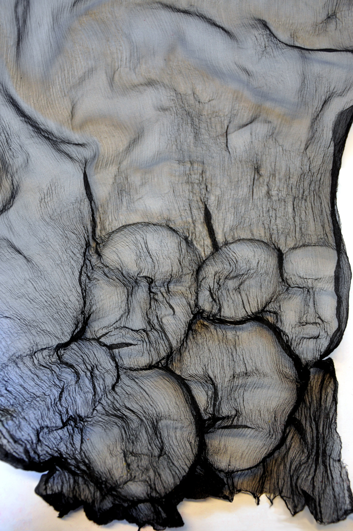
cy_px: 266
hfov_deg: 28.0
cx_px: 176
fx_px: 708
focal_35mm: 48
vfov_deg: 41.2
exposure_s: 1/50
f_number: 4.2
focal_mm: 32
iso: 800
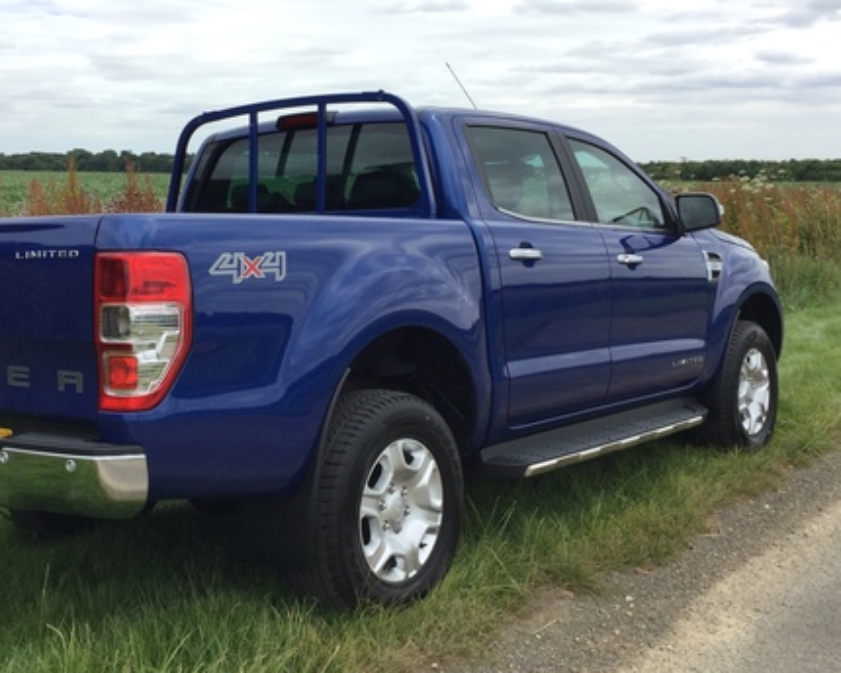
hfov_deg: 41.0
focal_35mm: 45
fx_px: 1120
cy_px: 260
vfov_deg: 33.3
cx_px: 332
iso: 25
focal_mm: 3.3
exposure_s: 1/823
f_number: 2.4
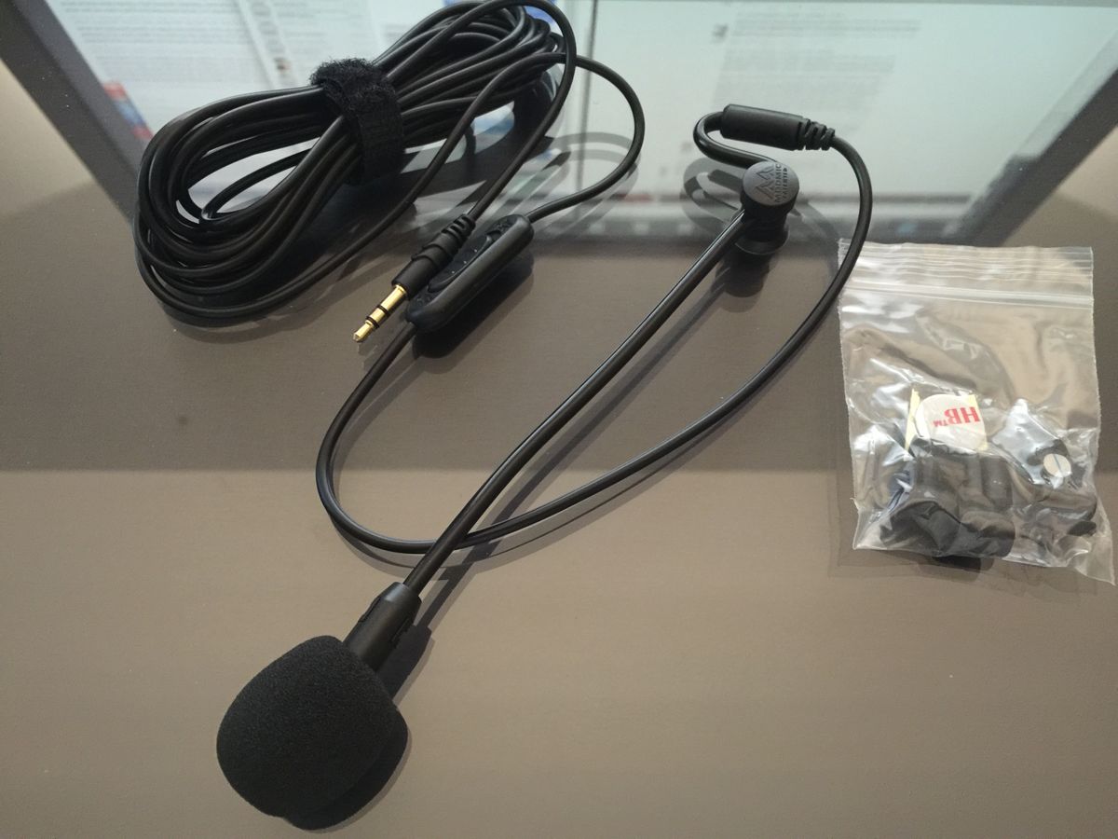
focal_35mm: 29
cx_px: 559
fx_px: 937
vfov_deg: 48.2
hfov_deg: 61.7
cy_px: 420
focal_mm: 4.15
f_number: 2.2
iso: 125
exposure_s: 1/4
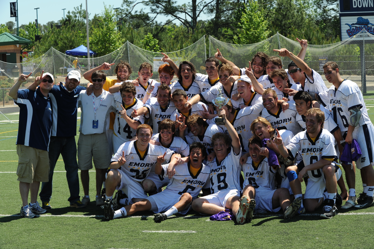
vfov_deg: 17.0
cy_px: 124
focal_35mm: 80
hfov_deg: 25.4
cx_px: 187
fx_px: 831
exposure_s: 1/250
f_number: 8
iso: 200
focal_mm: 80
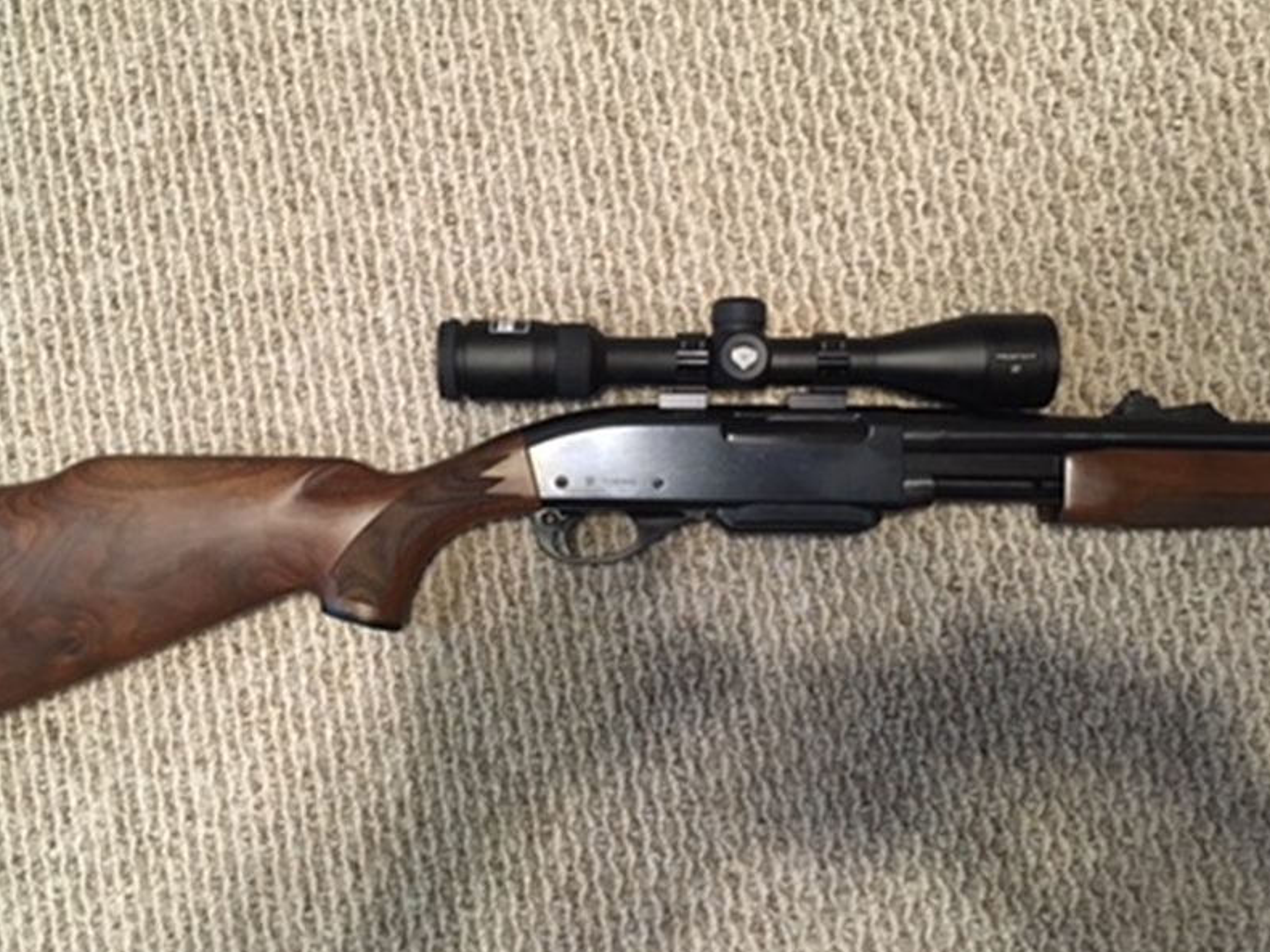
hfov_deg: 55.3
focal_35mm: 33
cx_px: 578
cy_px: 437
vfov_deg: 42.9
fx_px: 1211
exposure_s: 1/20
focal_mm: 4.15
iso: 200
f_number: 2.2
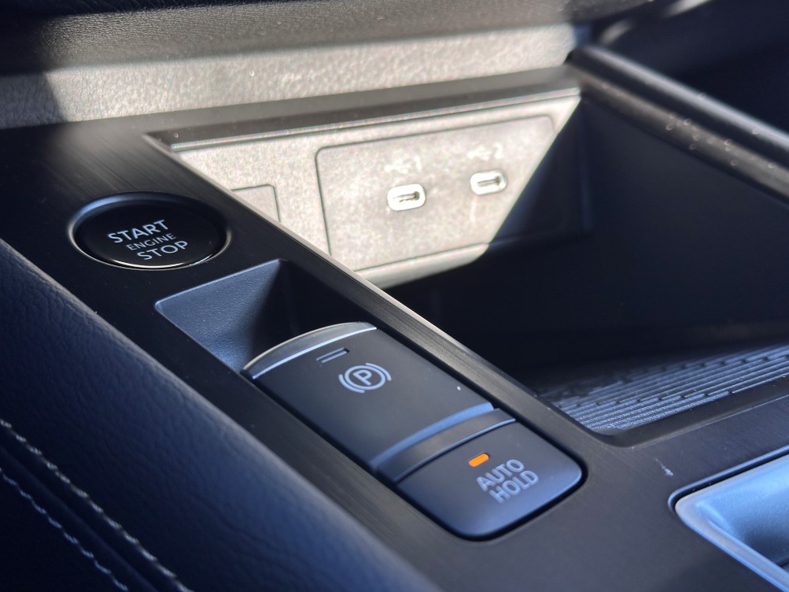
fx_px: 1117
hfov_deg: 38.9
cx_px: 387
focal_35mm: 49
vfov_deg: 29.7
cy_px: 294
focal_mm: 6.86
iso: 64
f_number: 1.78
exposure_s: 1/121
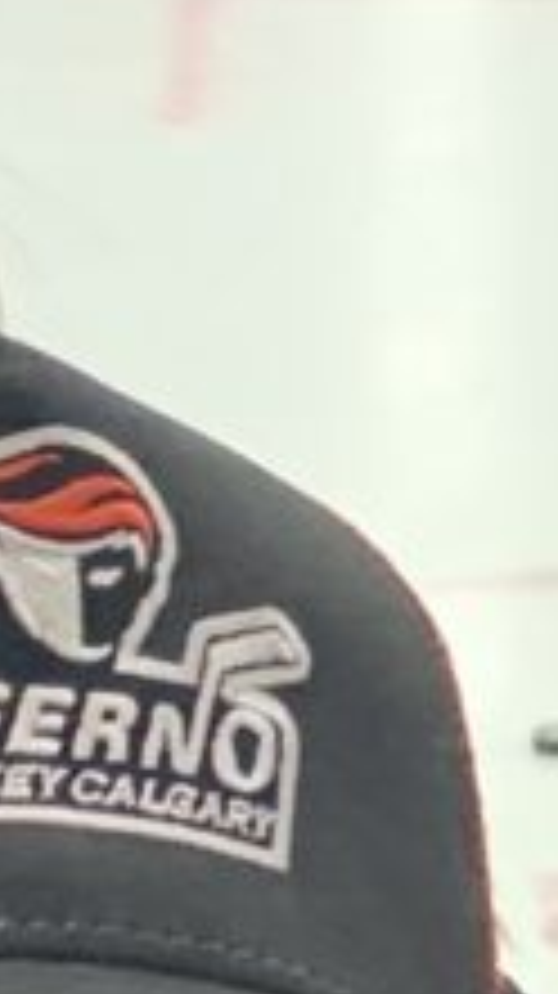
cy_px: 1102
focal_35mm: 197
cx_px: 1935
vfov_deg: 10.8
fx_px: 5192
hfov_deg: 5.6
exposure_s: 1/60
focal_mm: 4.25
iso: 160
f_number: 1.8
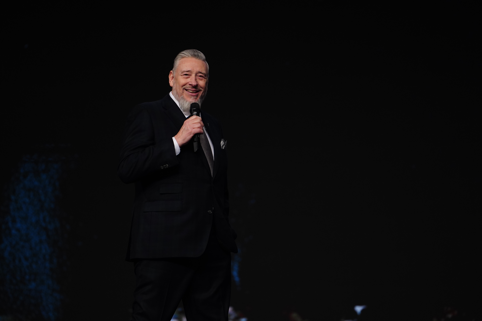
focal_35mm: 180
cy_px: 160
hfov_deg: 11.4
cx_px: 241
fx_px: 2410
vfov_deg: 7.6
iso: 2000
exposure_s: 1/640
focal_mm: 180
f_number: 2.8
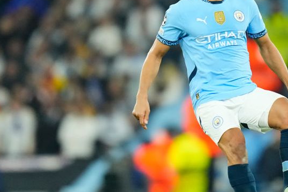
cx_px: 222
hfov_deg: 2.9
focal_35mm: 721
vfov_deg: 1.9
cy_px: 80
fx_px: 5769
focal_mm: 400
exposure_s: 1/1600
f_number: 2.8
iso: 3200
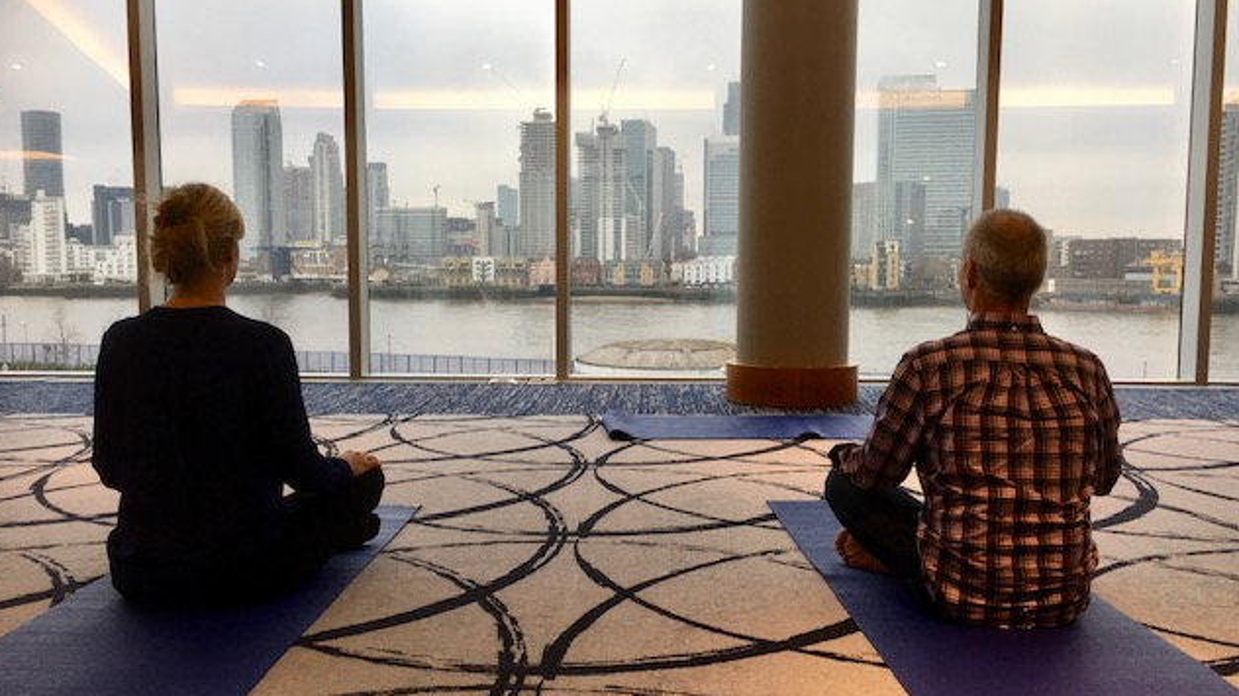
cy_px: 353
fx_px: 1051
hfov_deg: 61.0
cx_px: 614
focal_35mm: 32
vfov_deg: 36.6
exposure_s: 1/100
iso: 40
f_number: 2.2
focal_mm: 4.15
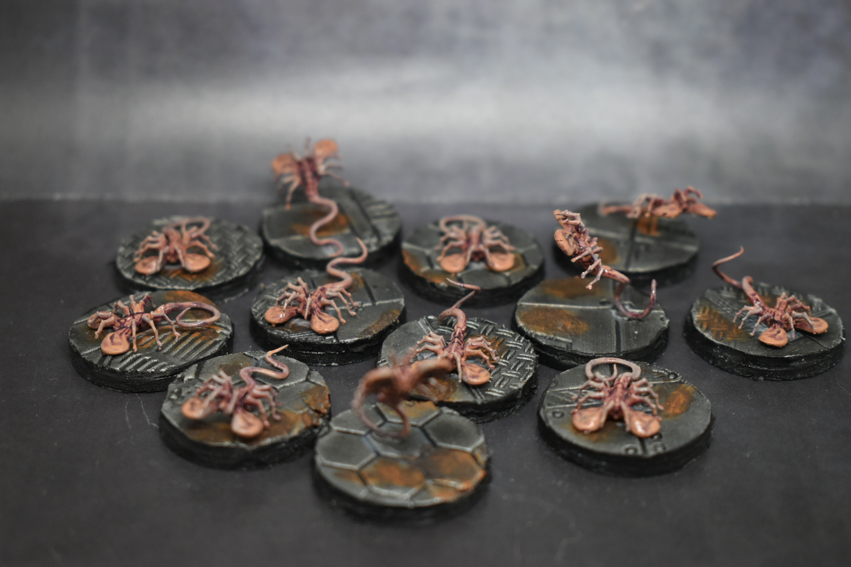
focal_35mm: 69
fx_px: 1631
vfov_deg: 19.7
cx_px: 426
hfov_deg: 29.2
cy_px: 284
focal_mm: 46
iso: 800
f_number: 5.3
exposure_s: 1/125
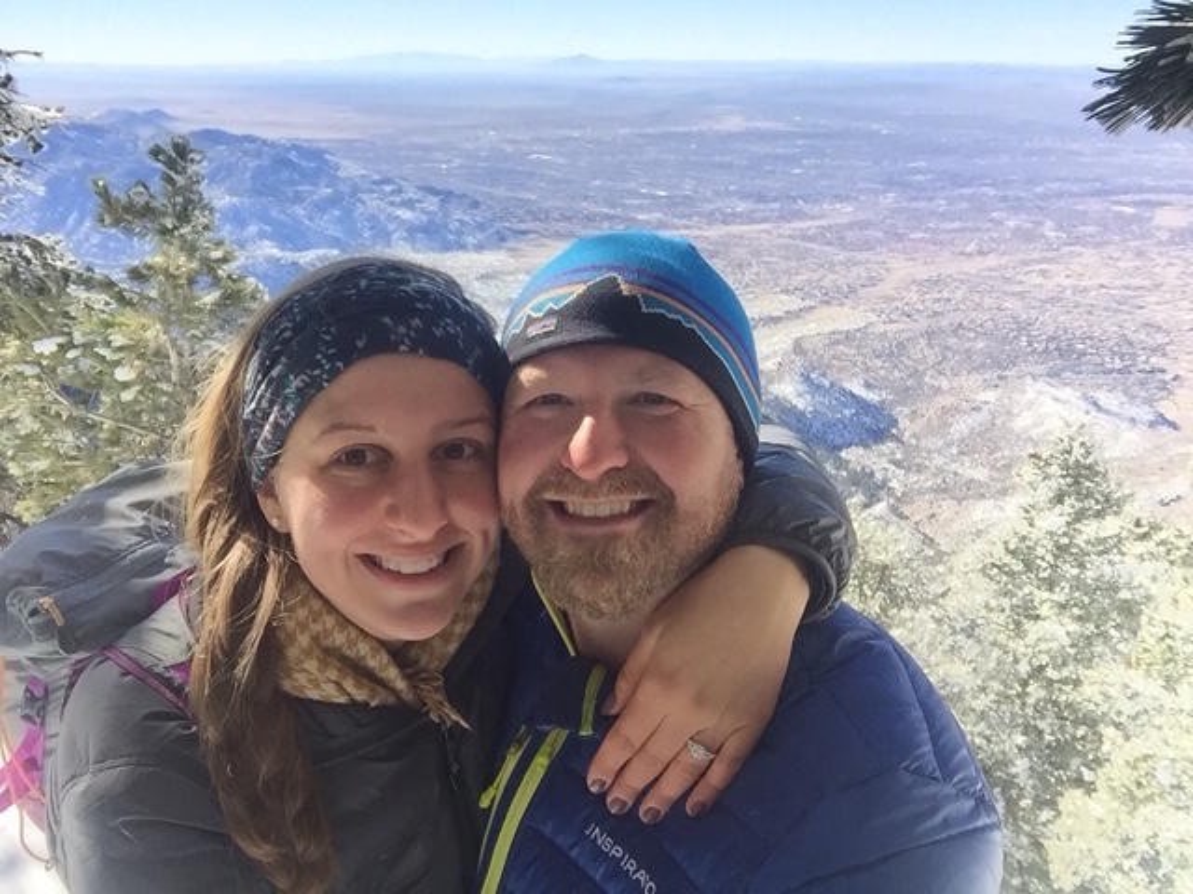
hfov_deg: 58.4
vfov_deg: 45.4
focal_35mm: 31
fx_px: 1068
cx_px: 596
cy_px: 447
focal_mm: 2.65
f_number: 2.2
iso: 32
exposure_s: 1/365
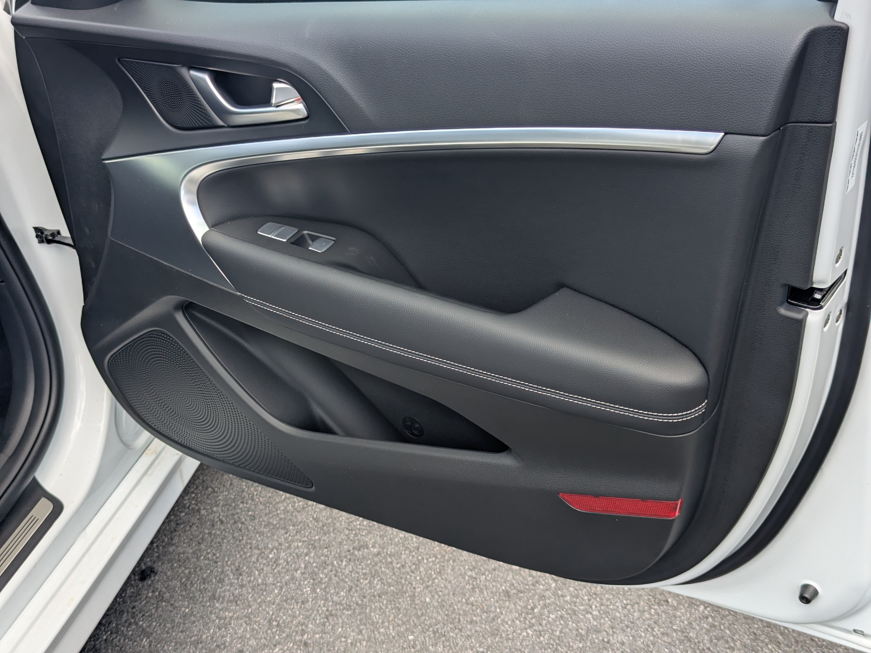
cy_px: 326
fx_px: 1208
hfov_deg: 39.7
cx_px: 436
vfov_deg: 30.3
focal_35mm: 48
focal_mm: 6.81
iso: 44
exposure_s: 1/633
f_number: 1.85
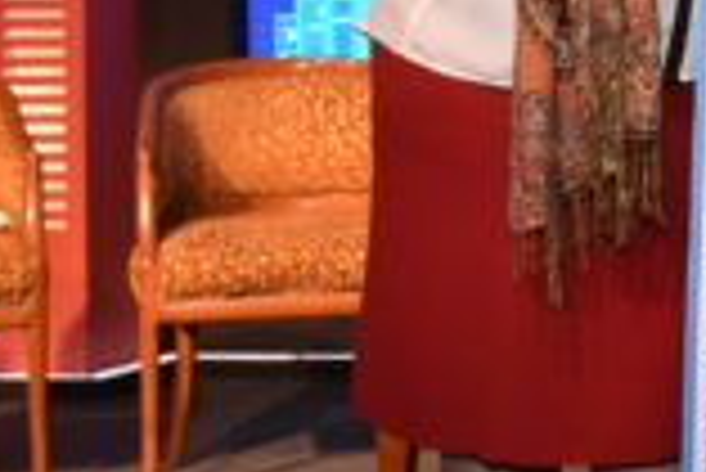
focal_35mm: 138
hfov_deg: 13.1
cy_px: 0
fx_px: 2709
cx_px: 1342
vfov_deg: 9.9
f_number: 5.6
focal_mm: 22
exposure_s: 1/125
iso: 800
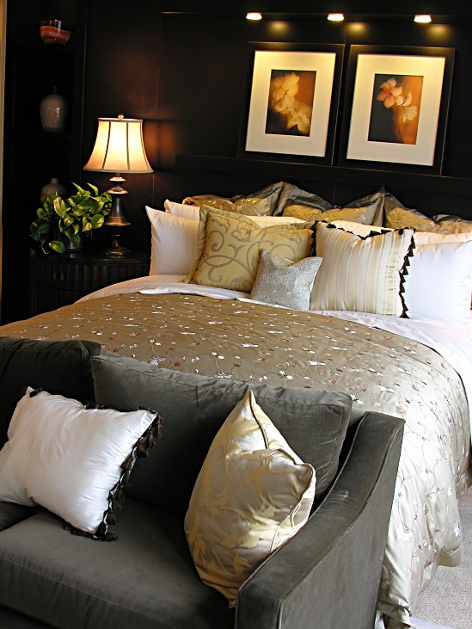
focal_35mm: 49
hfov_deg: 29.6
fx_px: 890
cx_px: 181
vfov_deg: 38.9
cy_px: 329
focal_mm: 8.9
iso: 50
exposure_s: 1/8
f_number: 2.8
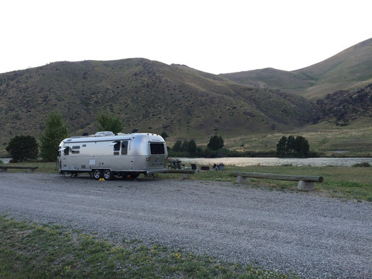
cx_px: 186
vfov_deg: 48.2
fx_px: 312
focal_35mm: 29
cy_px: 140
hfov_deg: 61.6
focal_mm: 4.15
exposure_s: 1/483
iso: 32
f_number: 2.2
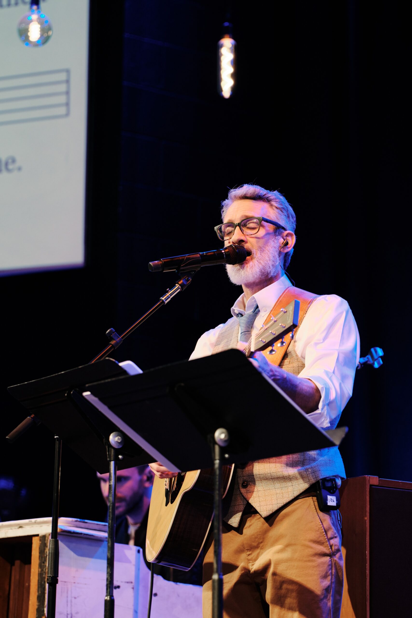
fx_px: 2574
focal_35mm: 150
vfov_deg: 13.7
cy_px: 309
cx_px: 206
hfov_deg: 9.1
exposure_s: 1/125
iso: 2000
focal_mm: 100
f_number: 2.8
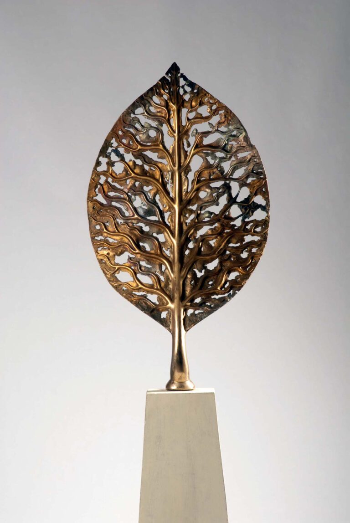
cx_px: 175
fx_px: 1527
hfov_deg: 13.1
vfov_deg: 19.4
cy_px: 262
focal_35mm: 105
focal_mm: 70
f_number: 11
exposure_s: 1/250
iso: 100
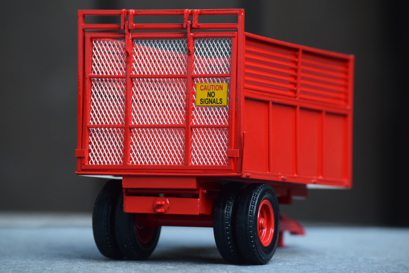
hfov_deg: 12.2
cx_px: 204
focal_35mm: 168
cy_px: 136
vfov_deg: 8.2
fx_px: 1910
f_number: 8
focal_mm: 112
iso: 1600
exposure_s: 1/125
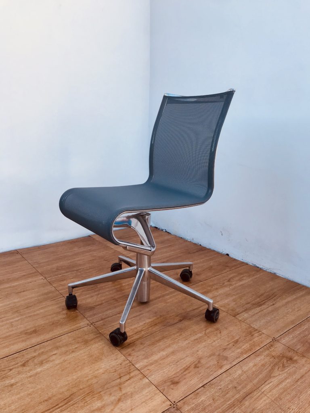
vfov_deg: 63.4
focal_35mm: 28
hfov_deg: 49.7
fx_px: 334
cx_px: 155
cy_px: 206
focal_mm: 3.99
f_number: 1.8
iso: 20
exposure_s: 1/731
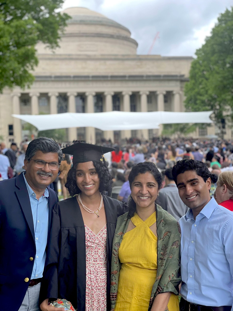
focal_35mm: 52
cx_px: 116
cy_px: 156
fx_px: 467
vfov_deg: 36.8
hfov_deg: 28.0
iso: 25
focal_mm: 6
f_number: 2
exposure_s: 1/252
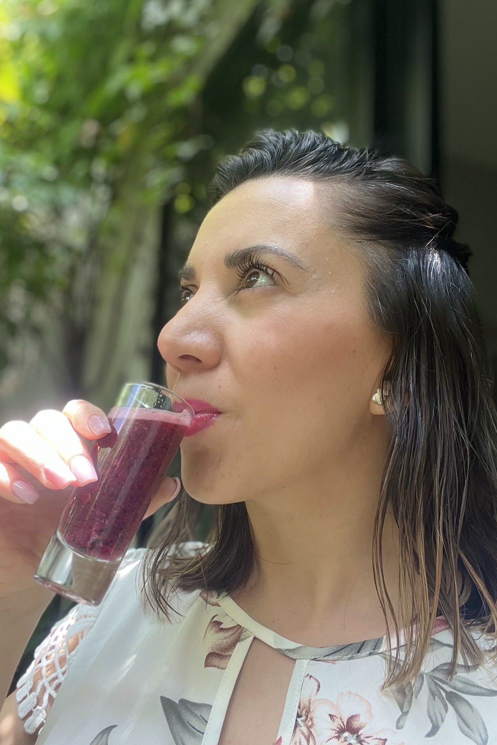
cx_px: 249
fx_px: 683
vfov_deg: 57.2
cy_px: 356
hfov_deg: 40.0
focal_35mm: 33
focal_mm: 2.71
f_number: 2.2
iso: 64
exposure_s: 1/121
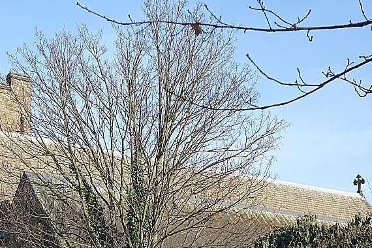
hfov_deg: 21.8
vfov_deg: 14.6
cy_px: 212
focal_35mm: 93
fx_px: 961
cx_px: 129
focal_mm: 19.37
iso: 125
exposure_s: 1/400
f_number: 4
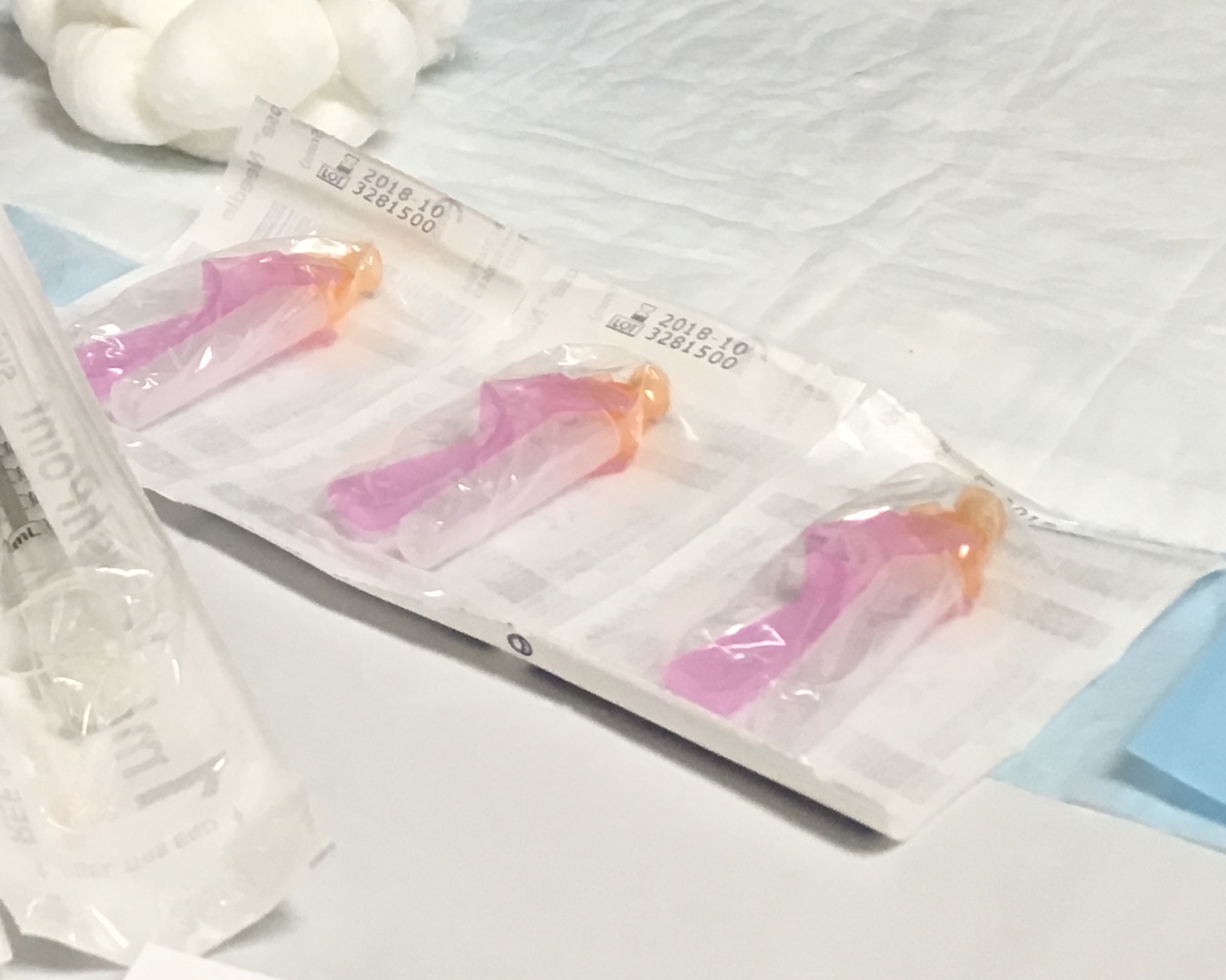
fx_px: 3012
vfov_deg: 17.9
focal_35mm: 83
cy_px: -71
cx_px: -137
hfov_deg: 21.7
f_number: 2.2
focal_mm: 4.15
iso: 80
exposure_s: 1/30
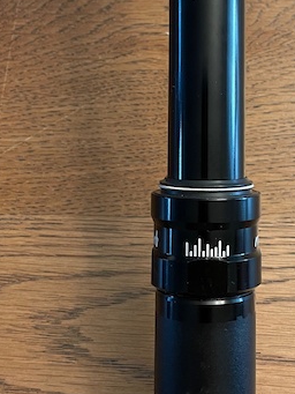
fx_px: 693
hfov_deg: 23.8
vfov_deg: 30.8
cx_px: 213
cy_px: 70
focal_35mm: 61
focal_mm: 4.2
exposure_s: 1/60
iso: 125
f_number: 1.6
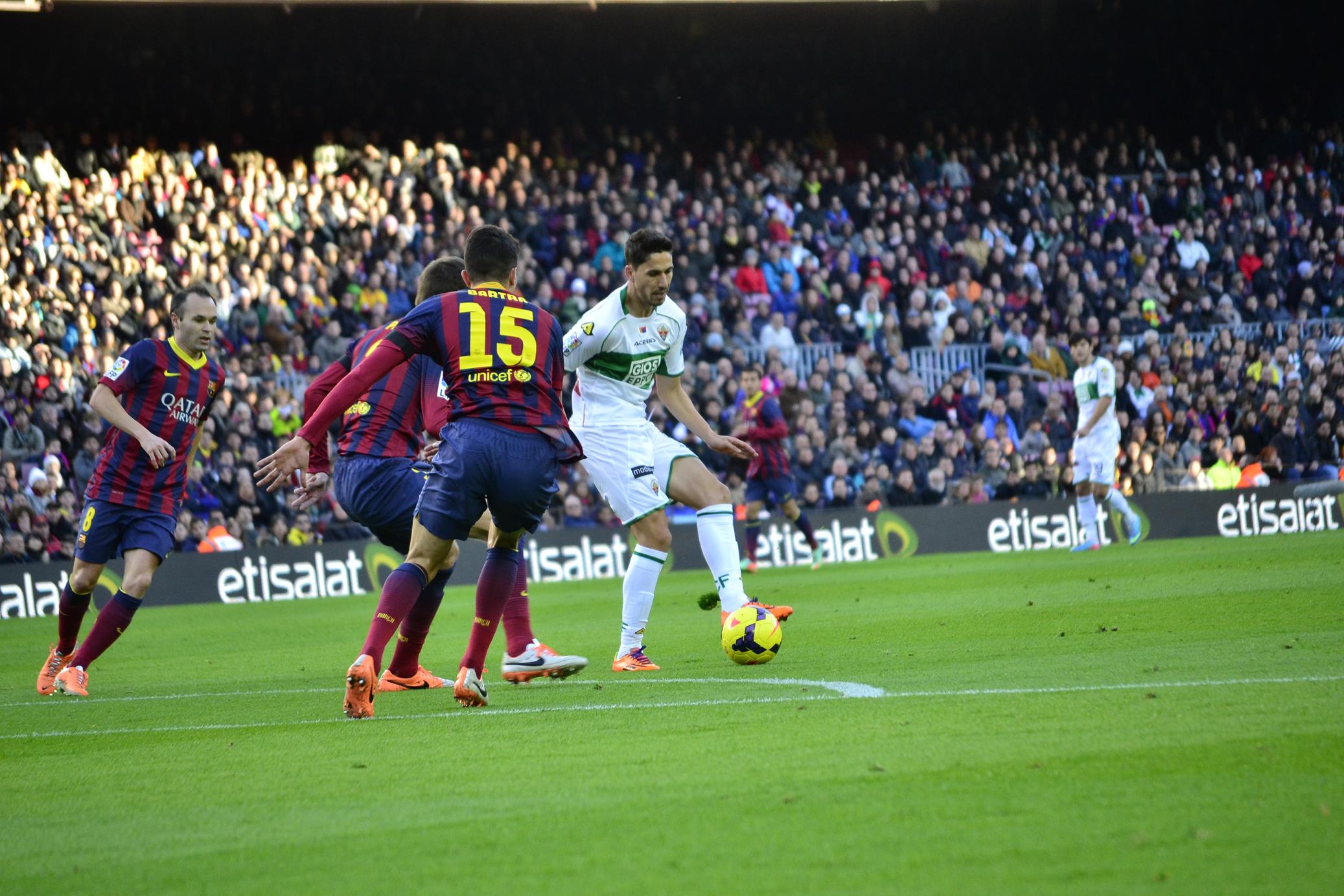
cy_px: 448
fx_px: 8120
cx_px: 672
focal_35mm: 218
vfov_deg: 6.3
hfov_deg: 9.5
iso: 800
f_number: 5
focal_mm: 145
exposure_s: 1/400
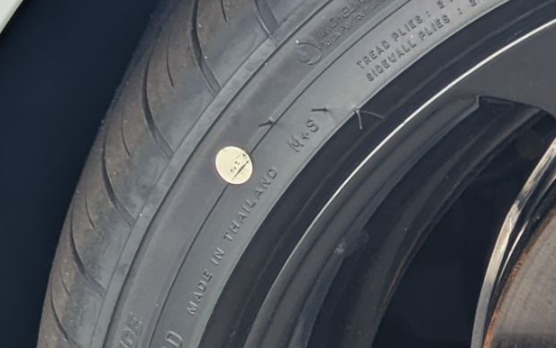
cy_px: 464
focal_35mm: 211
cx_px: 914
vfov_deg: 6.2
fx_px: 3198
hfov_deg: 9.6
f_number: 1.85
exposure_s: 1/593
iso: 43
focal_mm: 6.81
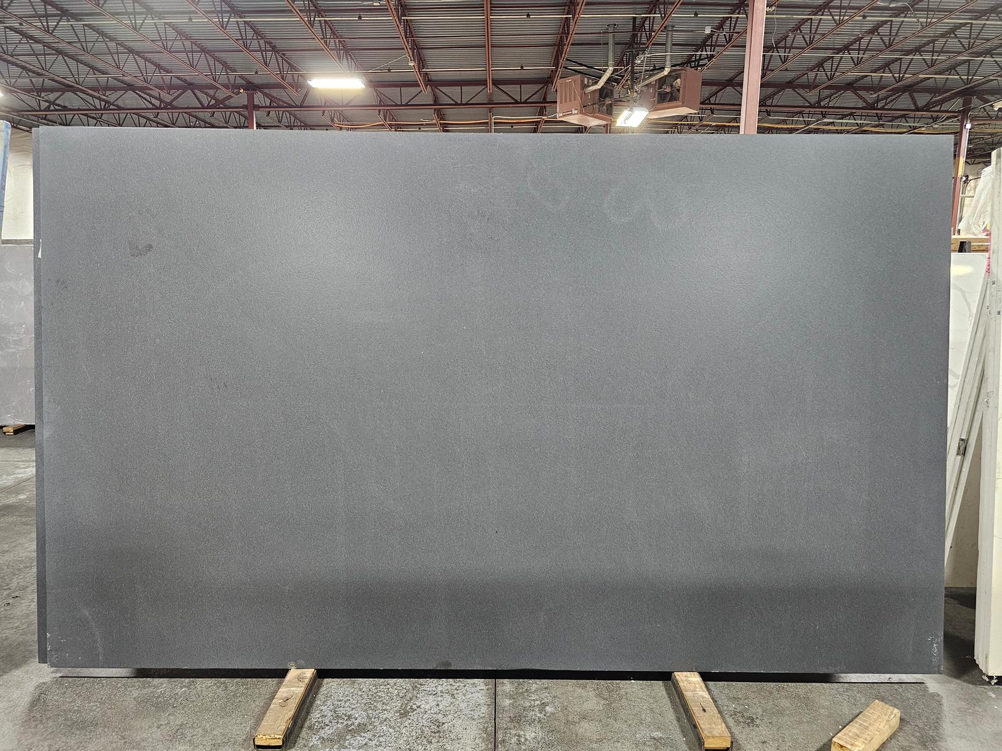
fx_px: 666
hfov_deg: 73.9
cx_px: 501
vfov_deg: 58.9
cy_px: 376
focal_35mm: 23
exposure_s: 1/40
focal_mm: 6.3
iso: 640
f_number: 1.7
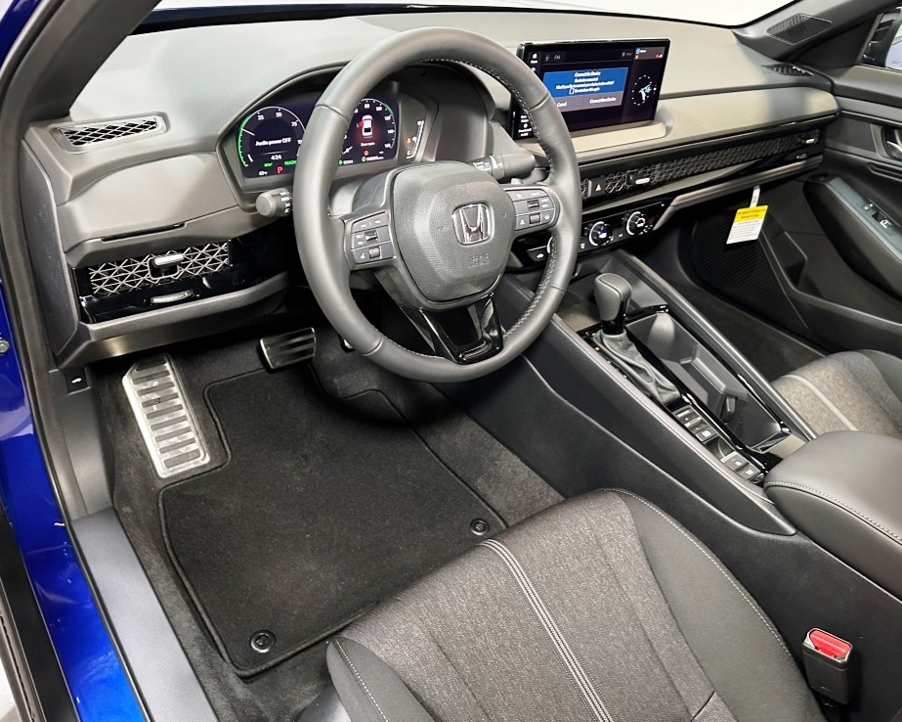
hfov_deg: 66.0
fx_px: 694
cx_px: 465
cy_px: 347
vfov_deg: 54.9
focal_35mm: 26
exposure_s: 1/30
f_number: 1.78
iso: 1000
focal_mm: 6.86
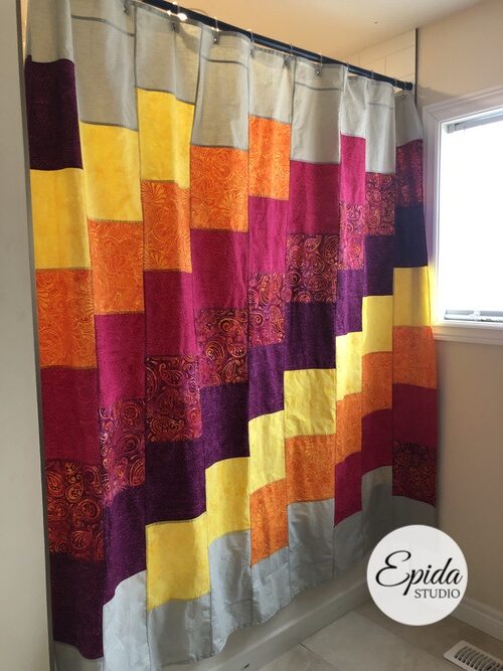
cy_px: 336
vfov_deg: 63.5
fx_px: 543
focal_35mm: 28
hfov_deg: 49.7
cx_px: 252
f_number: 1.8
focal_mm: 4
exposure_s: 1/17
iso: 40
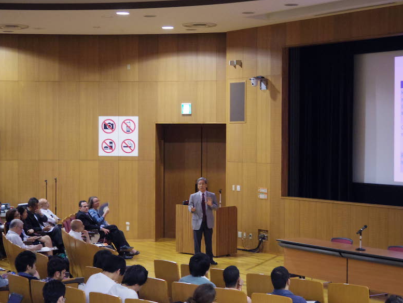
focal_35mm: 71
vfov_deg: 20.7
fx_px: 827
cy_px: 152
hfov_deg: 27.4
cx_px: 205
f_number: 2.8
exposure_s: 1/15
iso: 1600
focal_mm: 15
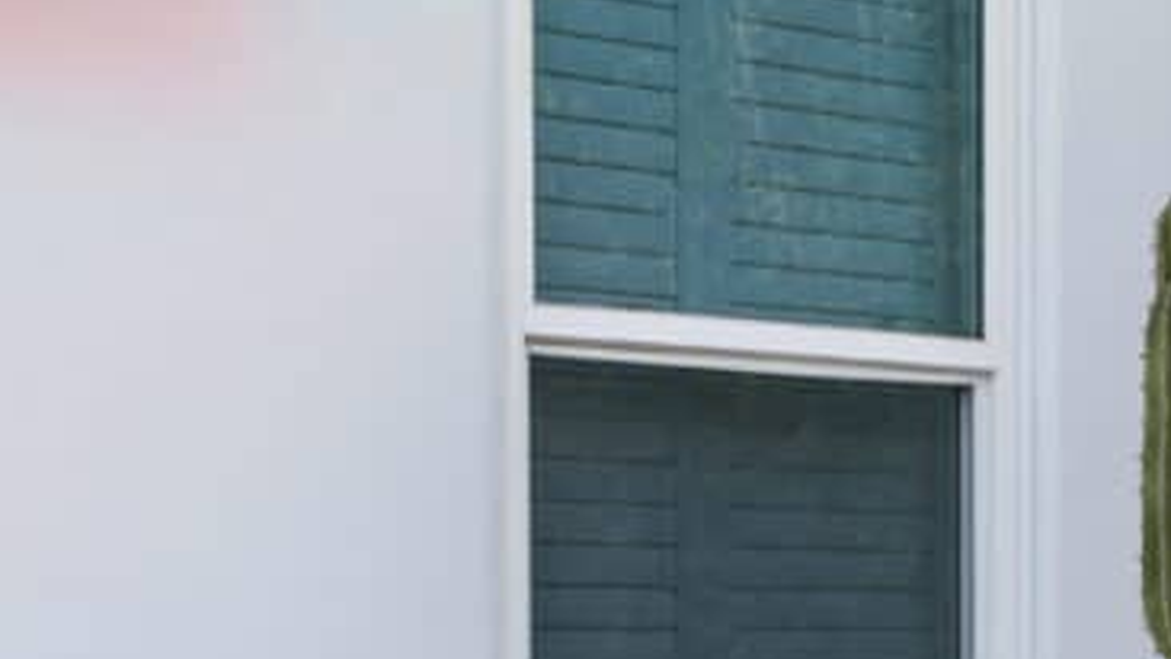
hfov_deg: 19.4
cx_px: 755
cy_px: 635
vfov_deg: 10.9
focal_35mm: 110
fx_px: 3416
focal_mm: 30
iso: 100
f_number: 2.8
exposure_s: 1/50
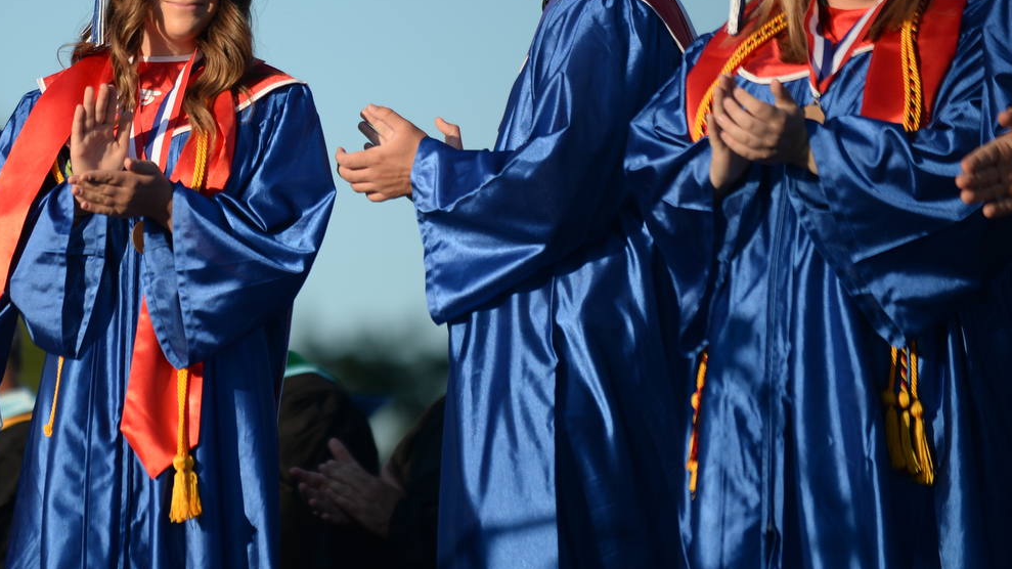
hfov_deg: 8.5
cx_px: 202
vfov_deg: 4.8
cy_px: 186
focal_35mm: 254
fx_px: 6815
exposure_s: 1/2500
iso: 160
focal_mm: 150
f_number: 2.8
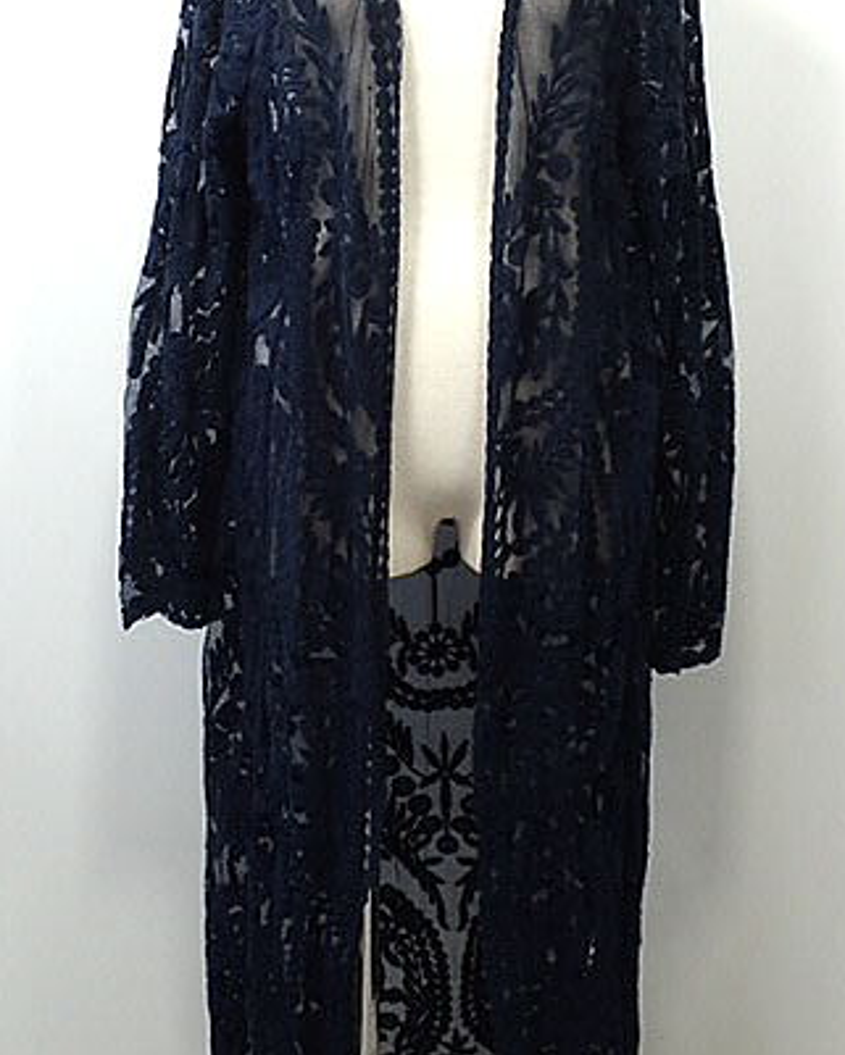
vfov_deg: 28.2
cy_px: 368
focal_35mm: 67
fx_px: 2094
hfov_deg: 22.8
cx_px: 411
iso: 200
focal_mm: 7.86
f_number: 2.9
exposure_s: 1/80
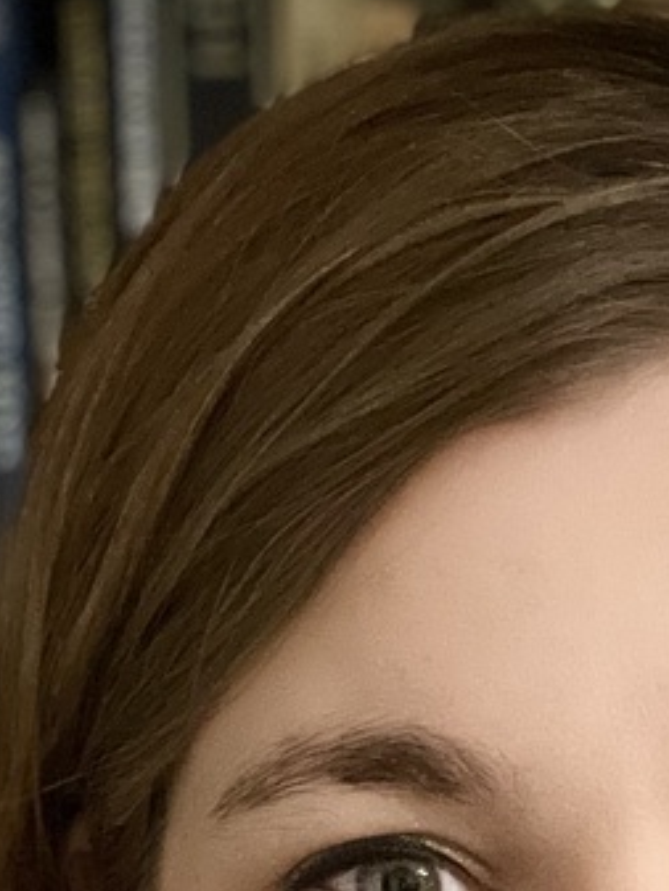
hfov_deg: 17.5
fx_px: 2137
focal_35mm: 83
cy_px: 1157
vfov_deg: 21.3
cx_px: 631
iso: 800
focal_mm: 2.71
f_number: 2.2
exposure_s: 1/15
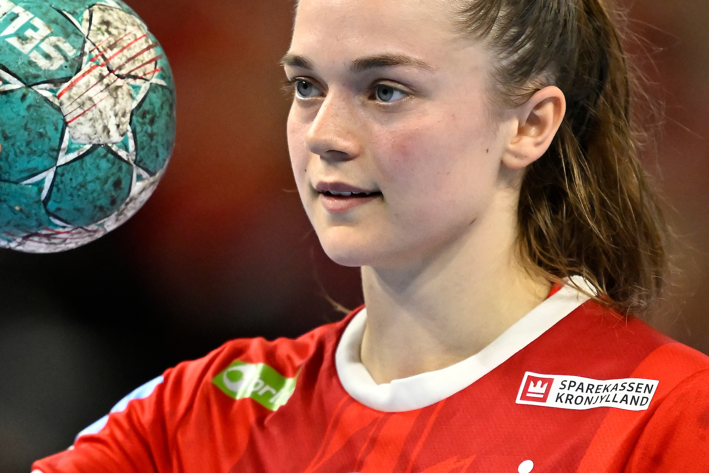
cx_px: 265
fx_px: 23616
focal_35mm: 1199
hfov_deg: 1.7
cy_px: 469
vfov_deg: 1.1
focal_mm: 400
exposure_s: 1/2500
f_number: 2.8
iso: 4000
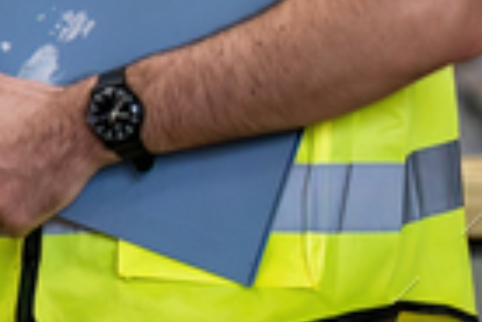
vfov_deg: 4.2
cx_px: -416
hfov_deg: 6.3
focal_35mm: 321
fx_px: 4297
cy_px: -317
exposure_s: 1/640
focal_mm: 50
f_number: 1.2
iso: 100
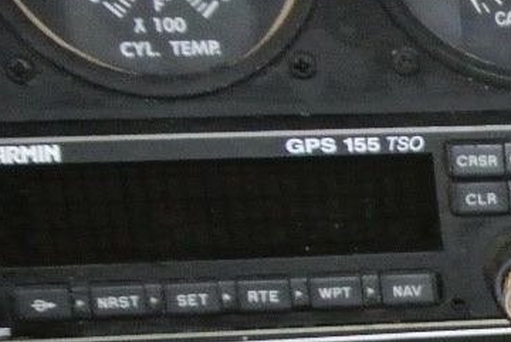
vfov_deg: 7.6
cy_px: 719
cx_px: 1370
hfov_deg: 9.9
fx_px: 2444
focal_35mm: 172
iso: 1100
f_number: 3.8
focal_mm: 12.2
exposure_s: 1/15
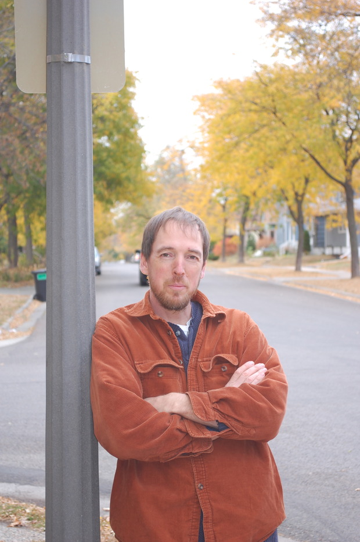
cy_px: 271
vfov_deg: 24.6
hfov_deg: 16.5
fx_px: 1240
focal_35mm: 82
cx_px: 180
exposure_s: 1/10
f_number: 5.6
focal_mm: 55
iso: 200
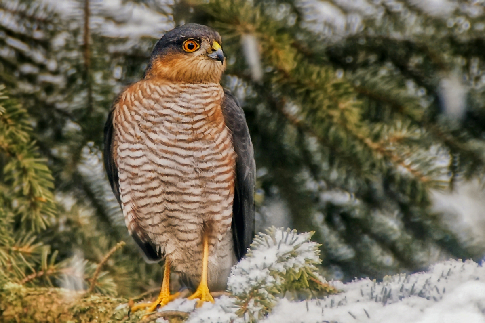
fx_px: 5052
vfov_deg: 3.7
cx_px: 242
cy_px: 162
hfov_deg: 5.5
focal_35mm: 375
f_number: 6.3
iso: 800
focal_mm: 250
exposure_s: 1/40
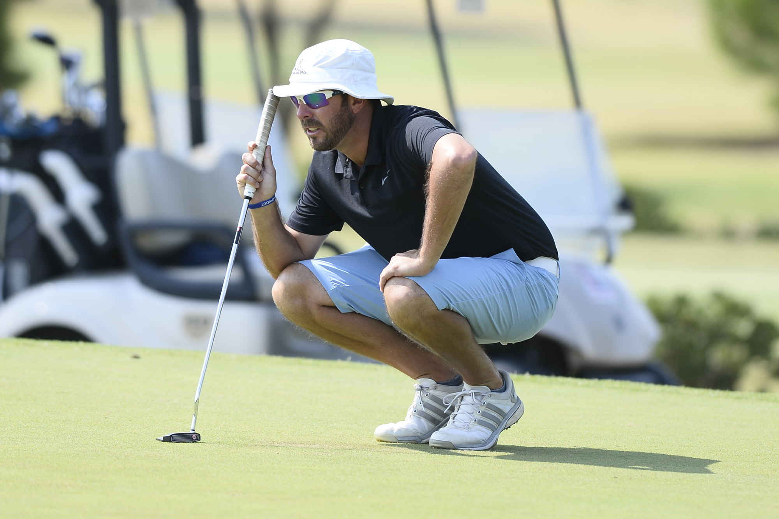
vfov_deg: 4.6
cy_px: 260
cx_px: 390
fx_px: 6491
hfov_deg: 6.9
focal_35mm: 300
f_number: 2.8
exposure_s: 1/1000
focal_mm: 300
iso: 125
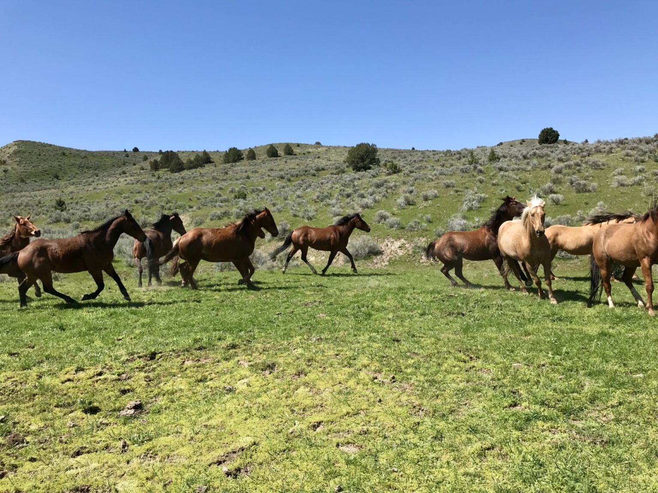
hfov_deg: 63.4
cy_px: 246
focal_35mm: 28
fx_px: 532
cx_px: 329
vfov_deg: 49.7
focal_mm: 3.99
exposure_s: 1/2037
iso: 20
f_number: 1.8
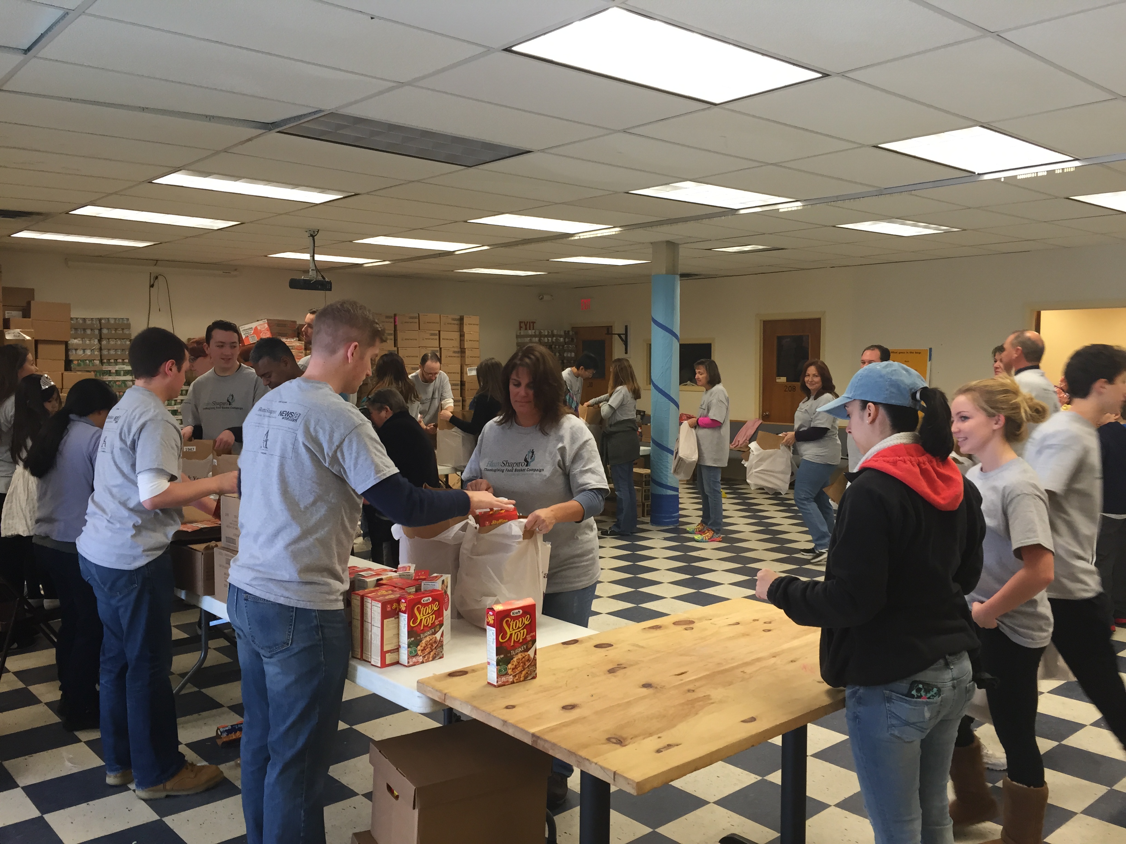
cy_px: 422
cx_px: 563
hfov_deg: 61.7
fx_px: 943
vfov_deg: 48.2
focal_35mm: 29
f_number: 2.2
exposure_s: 1/30
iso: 64
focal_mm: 4.15
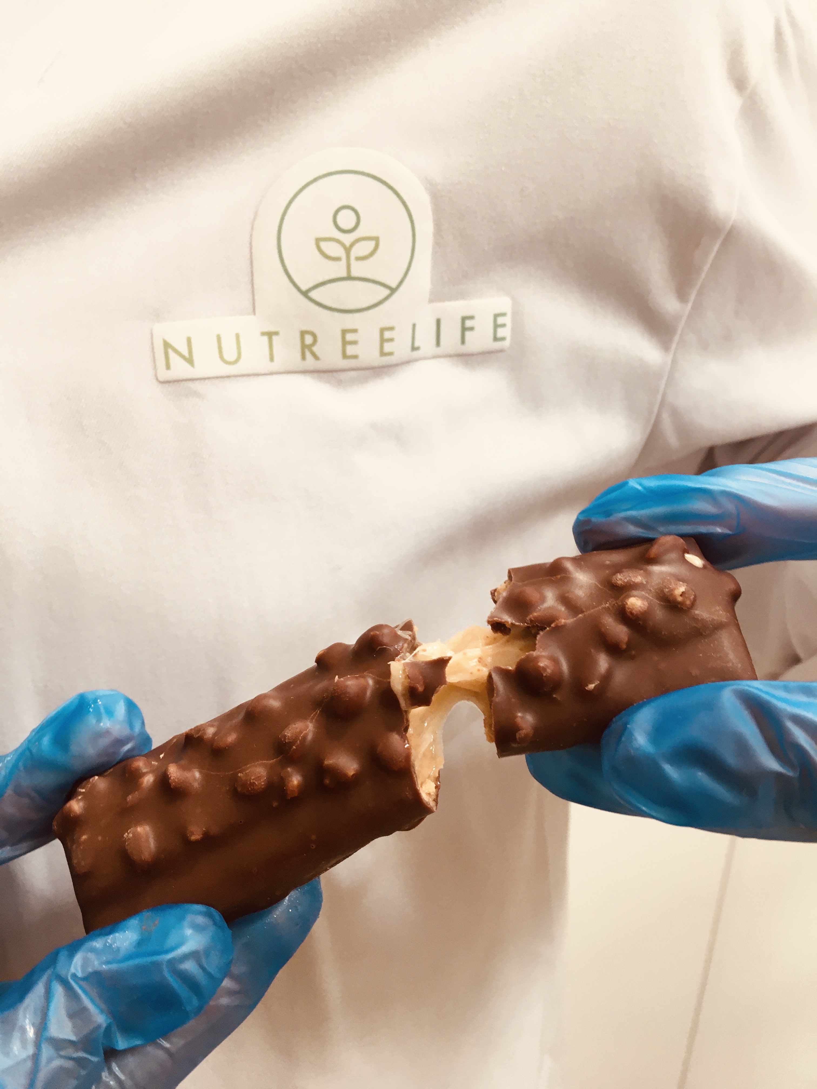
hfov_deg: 48.2
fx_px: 913
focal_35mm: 29
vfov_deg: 61.7
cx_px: 408
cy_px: 544
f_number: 2.2
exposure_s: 1/33
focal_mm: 4.15
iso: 32
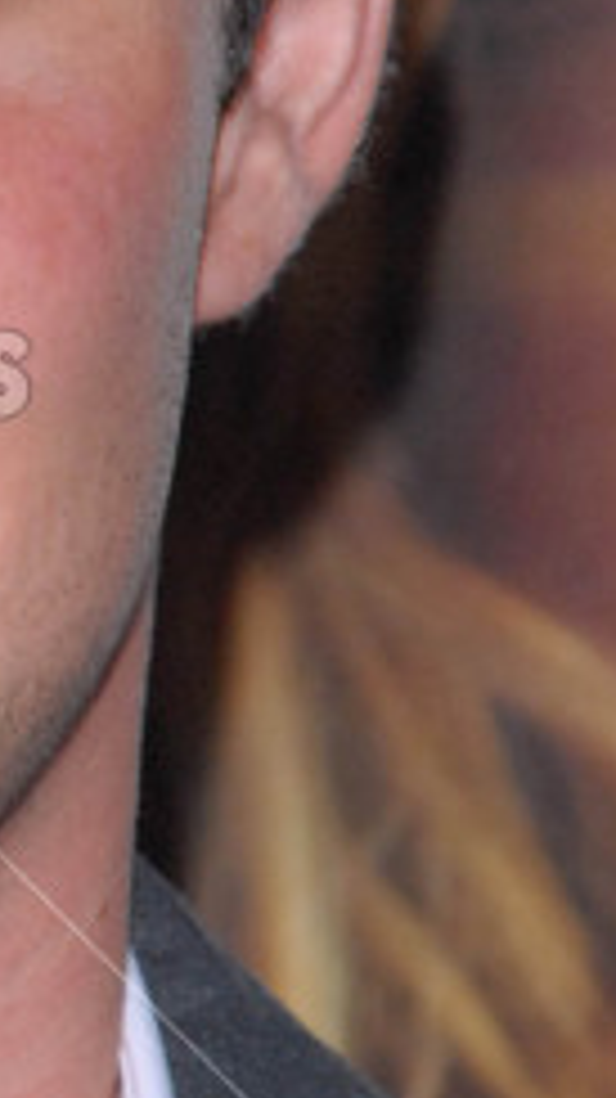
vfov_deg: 2.1
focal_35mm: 1022
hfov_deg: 1.2
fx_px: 29724
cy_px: 371
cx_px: -483
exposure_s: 1/250
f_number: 8
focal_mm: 155
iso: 500
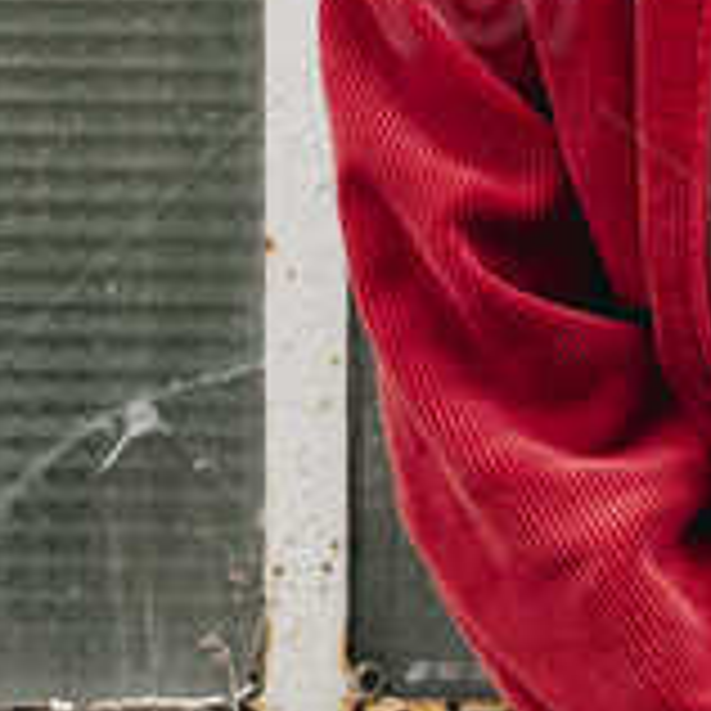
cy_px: 765
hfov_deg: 3.6
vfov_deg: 3.6
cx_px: 932
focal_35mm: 485
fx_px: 11270
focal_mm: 50
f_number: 3.2
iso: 800
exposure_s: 1/500
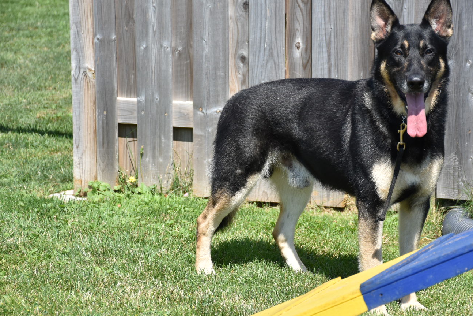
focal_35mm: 169
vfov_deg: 8.1
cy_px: 154
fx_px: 2221
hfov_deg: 12.2
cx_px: 283
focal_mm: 90
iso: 400
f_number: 5.3
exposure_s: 1/1600
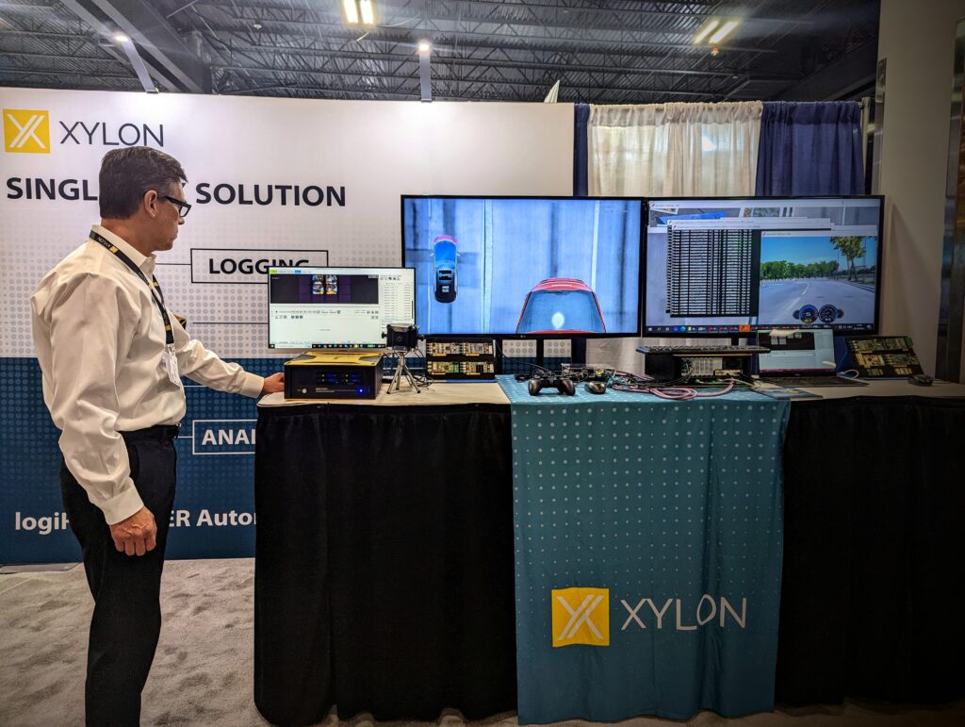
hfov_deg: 71.5
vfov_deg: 56.9
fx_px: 670
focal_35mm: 24
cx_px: 482
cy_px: 364
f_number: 1.85
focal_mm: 6.81
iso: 72
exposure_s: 1/120
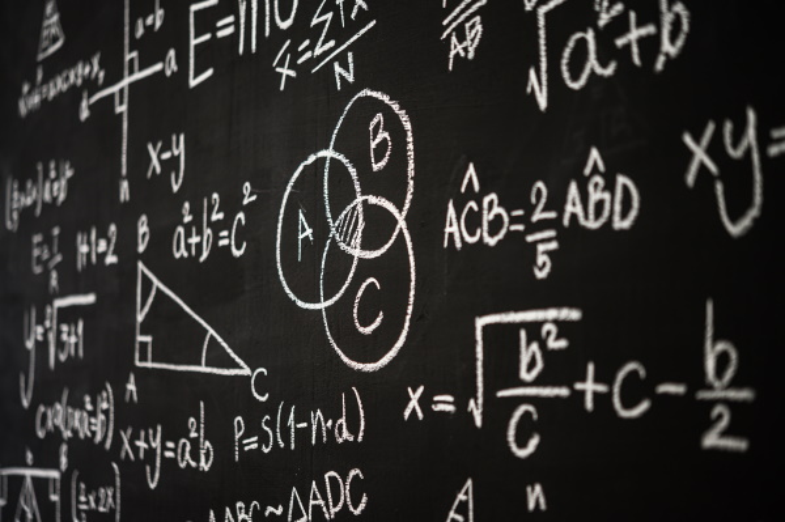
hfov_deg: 33.4
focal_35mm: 60
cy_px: 261
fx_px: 1307
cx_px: 392
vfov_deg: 22.6
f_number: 2.8
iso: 500
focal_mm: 60
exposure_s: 1/50
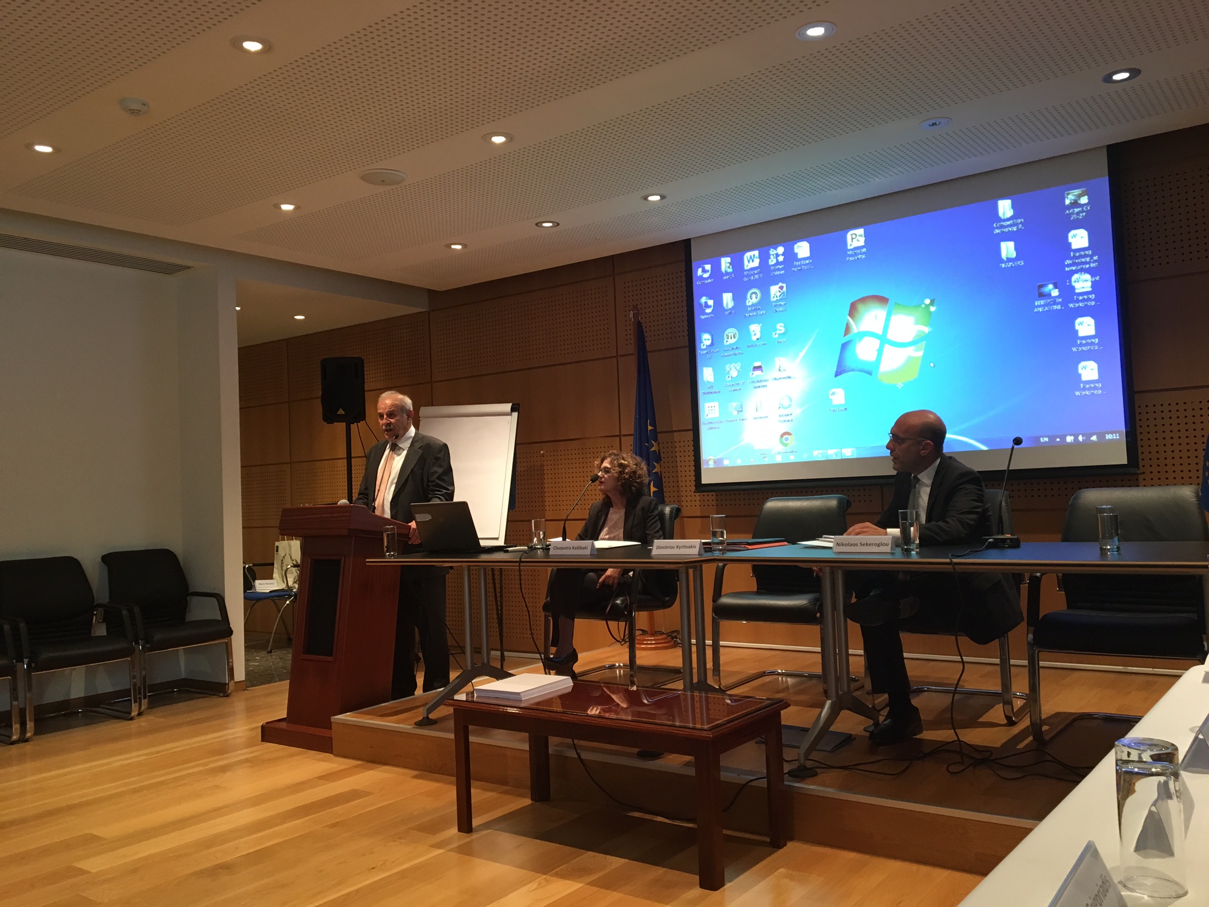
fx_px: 1013
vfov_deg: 48.2
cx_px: 604
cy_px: 454
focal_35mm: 29
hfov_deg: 61.7
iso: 125
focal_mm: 4.15
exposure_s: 1/33
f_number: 2.2
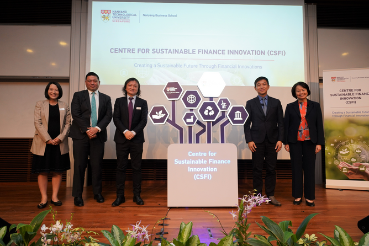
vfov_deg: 57.3
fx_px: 226
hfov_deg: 78.5
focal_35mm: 22
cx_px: 192
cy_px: 122
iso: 1250
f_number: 4
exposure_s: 1/160
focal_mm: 21
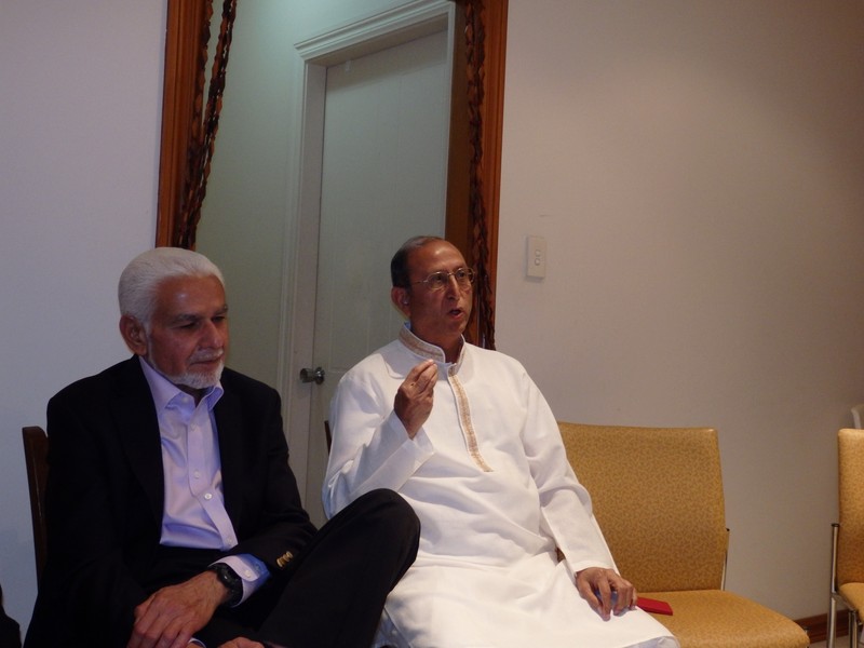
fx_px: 998
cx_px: 432
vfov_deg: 36.0
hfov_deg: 46.8
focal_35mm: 40
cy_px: 324
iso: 400
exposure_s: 1/40
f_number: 3.7
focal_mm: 7.3
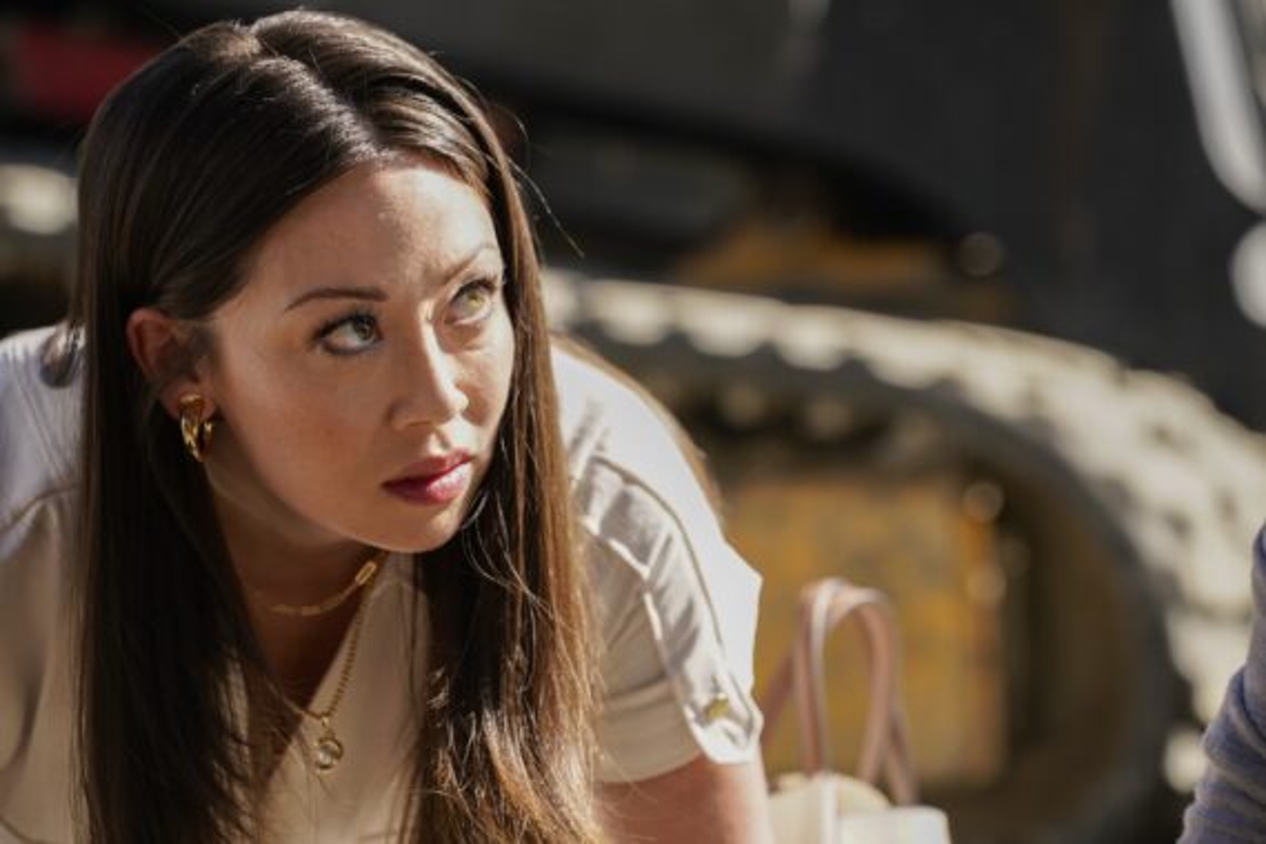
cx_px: 633
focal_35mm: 150
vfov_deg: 9.1
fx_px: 5275
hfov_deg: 13.7
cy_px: 422
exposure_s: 1/500
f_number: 4
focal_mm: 150
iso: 160
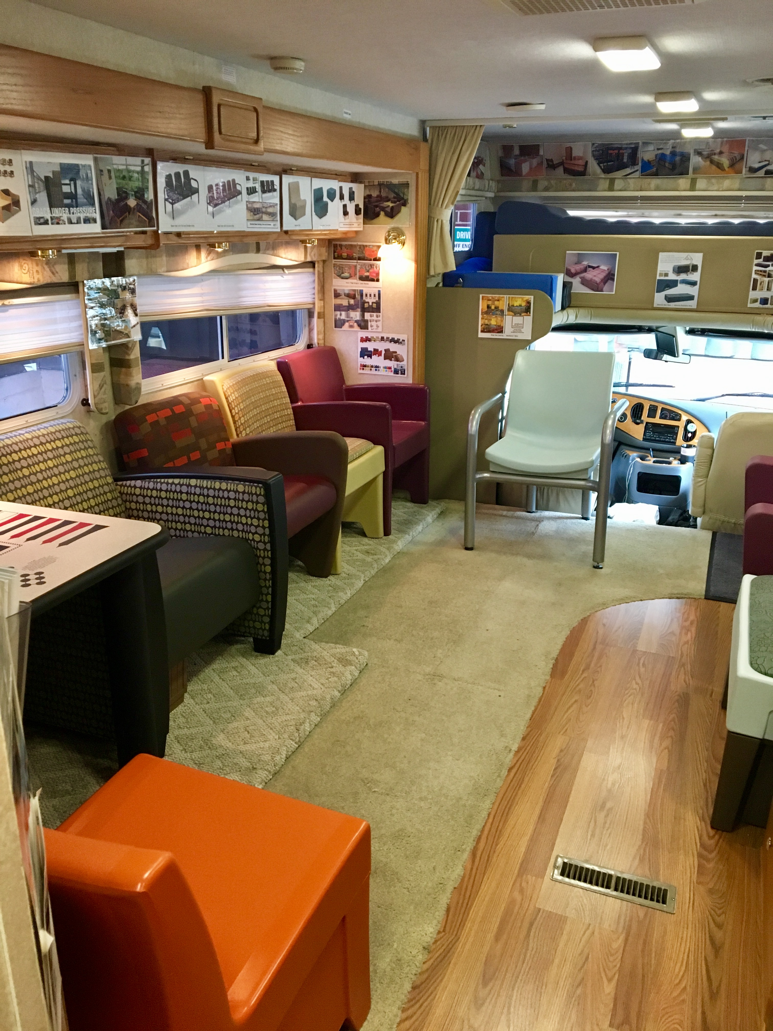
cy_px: 516
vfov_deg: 61.7
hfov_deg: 48.2
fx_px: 863
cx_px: 386
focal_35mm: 29
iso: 200
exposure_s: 1/24
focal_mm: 4.15
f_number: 2.2
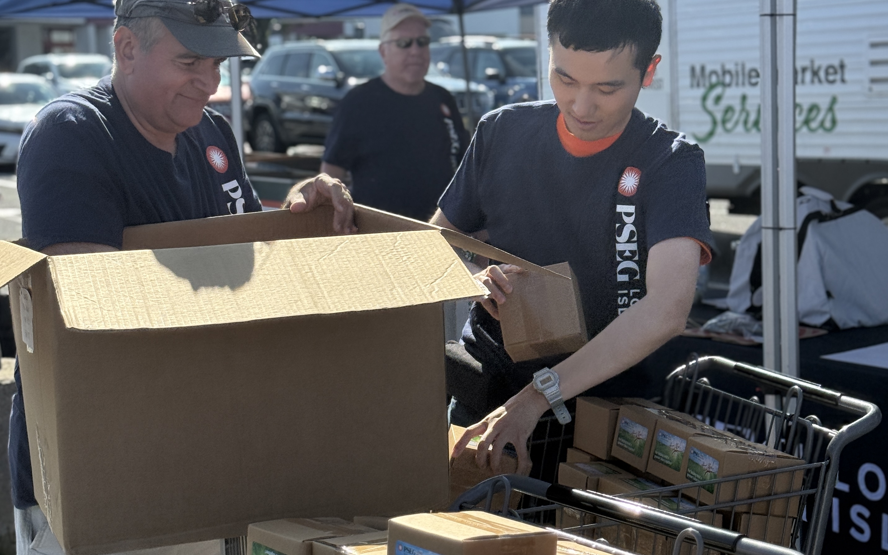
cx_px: 455
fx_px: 1743
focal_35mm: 72
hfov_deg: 28.6
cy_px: 314
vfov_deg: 18.1
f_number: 1.78
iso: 64
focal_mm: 6.76
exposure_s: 1/7874
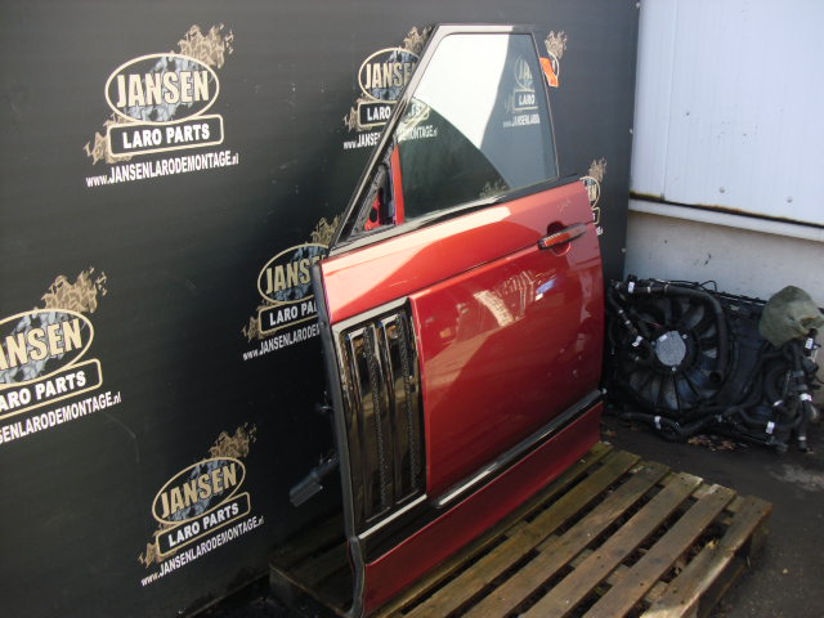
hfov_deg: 51.4
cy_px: 309
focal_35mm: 36
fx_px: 857
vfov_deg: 39.7
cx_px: 412
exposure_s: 1/125
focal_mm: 6.3
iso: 100
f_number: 3.1
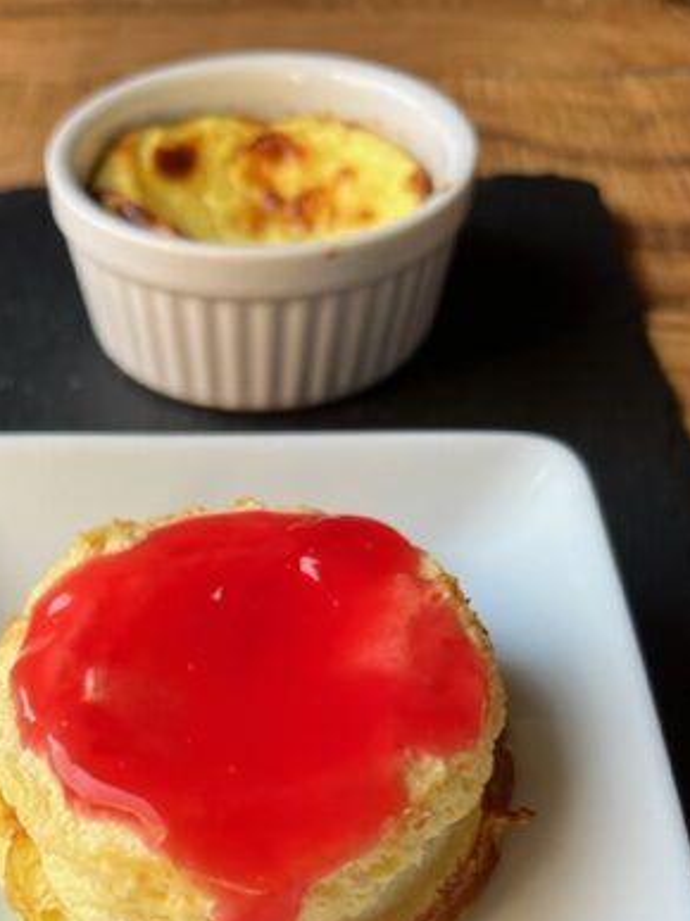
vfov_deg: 42.4
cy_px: 704
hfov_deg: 33.2
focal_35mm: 43
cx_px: 207
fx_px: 1143
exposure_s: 1/189
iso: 40
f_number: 1.5
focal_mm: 5.7
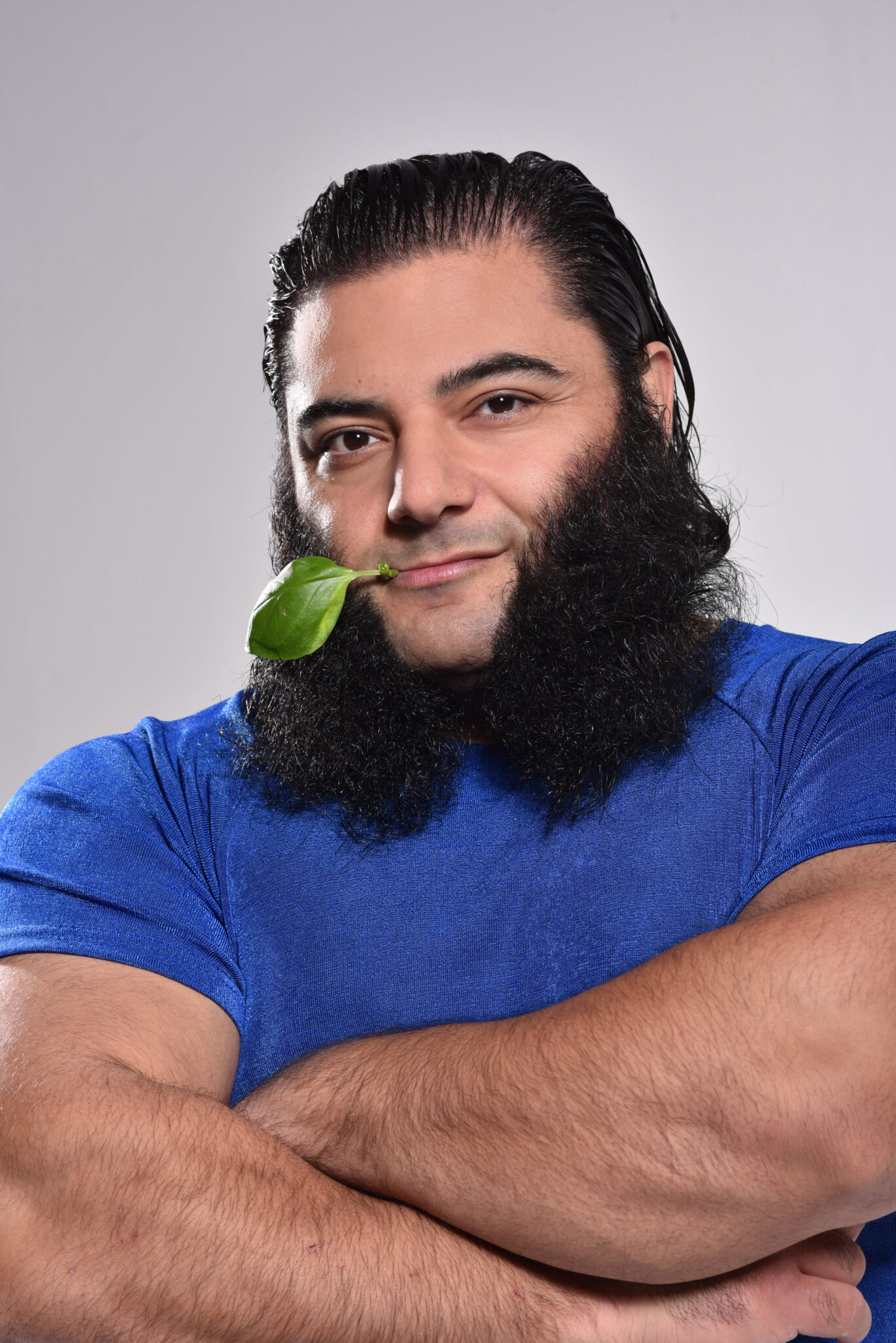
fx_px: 3170
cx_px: 448
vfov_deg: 23.9
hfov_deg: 16.1
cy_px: 672
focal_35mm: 85
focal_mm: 85
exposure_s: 1/160
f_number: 10
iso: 100
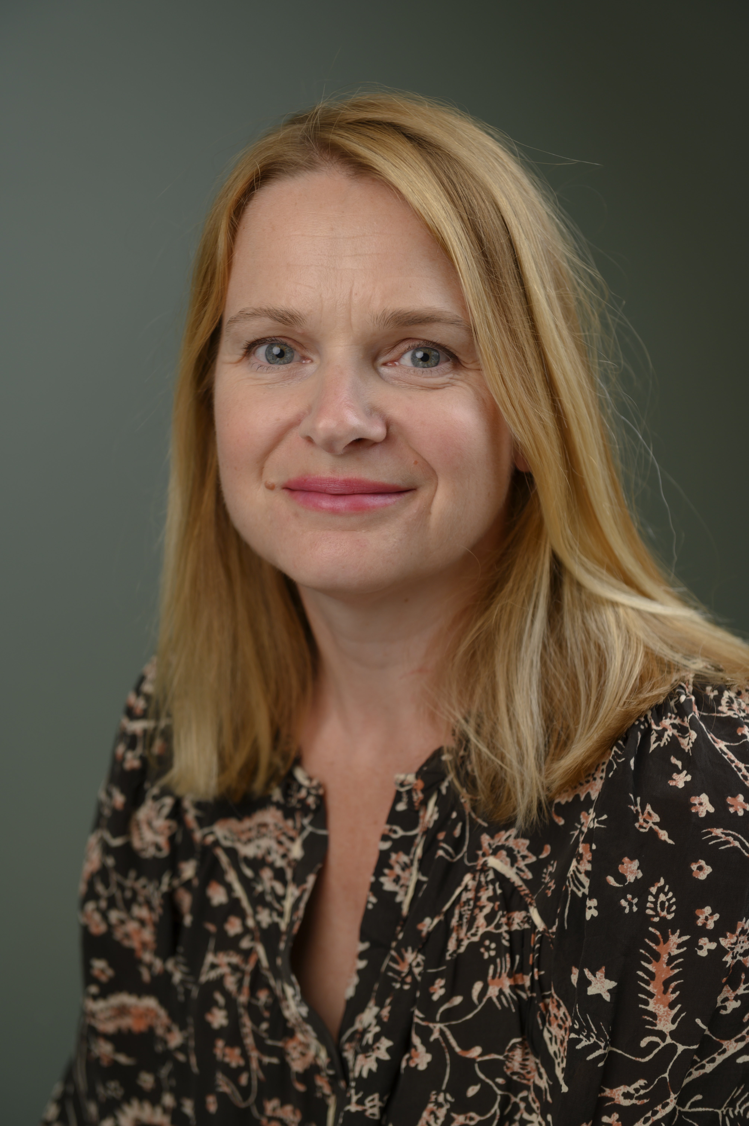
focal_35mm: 62
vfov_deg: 32.4
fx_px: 1937
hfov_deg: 21.9
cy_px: 563
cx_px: 374
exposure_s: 1/200
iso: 100
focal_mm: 62
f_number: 4.5
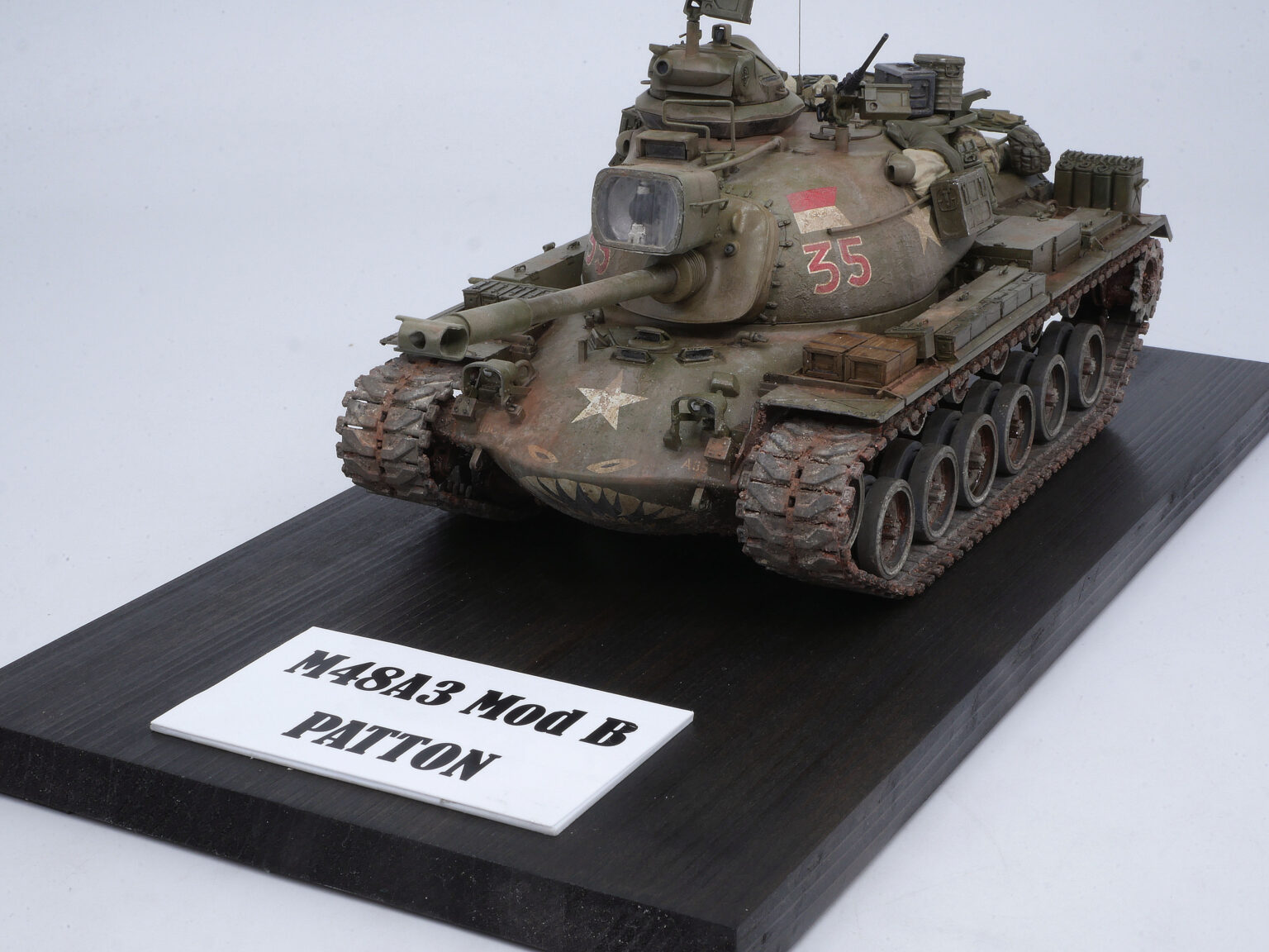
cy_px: 476
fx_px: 2200
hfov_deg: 32.2
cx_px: 634
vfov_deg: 24.4
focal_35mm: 60
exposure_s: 1/2
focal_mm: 30
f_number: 22
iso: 200
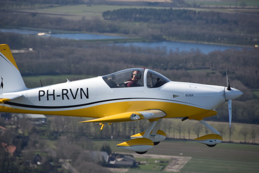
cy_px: 86
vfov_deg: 4.6
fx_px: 2158
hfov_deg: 6.9
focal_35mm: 300
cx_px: 130
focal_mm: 200
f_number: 5.6
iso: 560
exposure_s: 1/2500
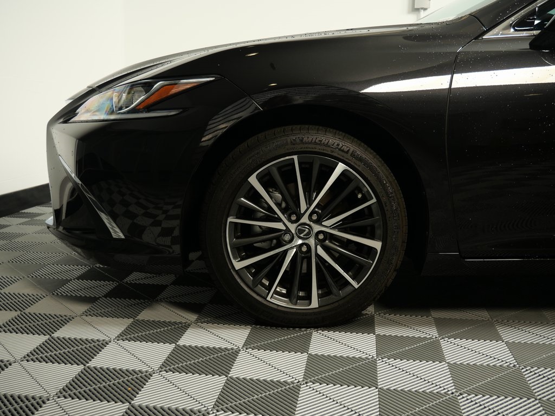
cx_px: 278
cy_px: 208
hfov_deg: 46.8
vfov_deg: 36.0
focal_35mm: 40
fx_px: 641
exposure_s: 1/200
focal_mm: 20
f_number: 4.5
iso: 200
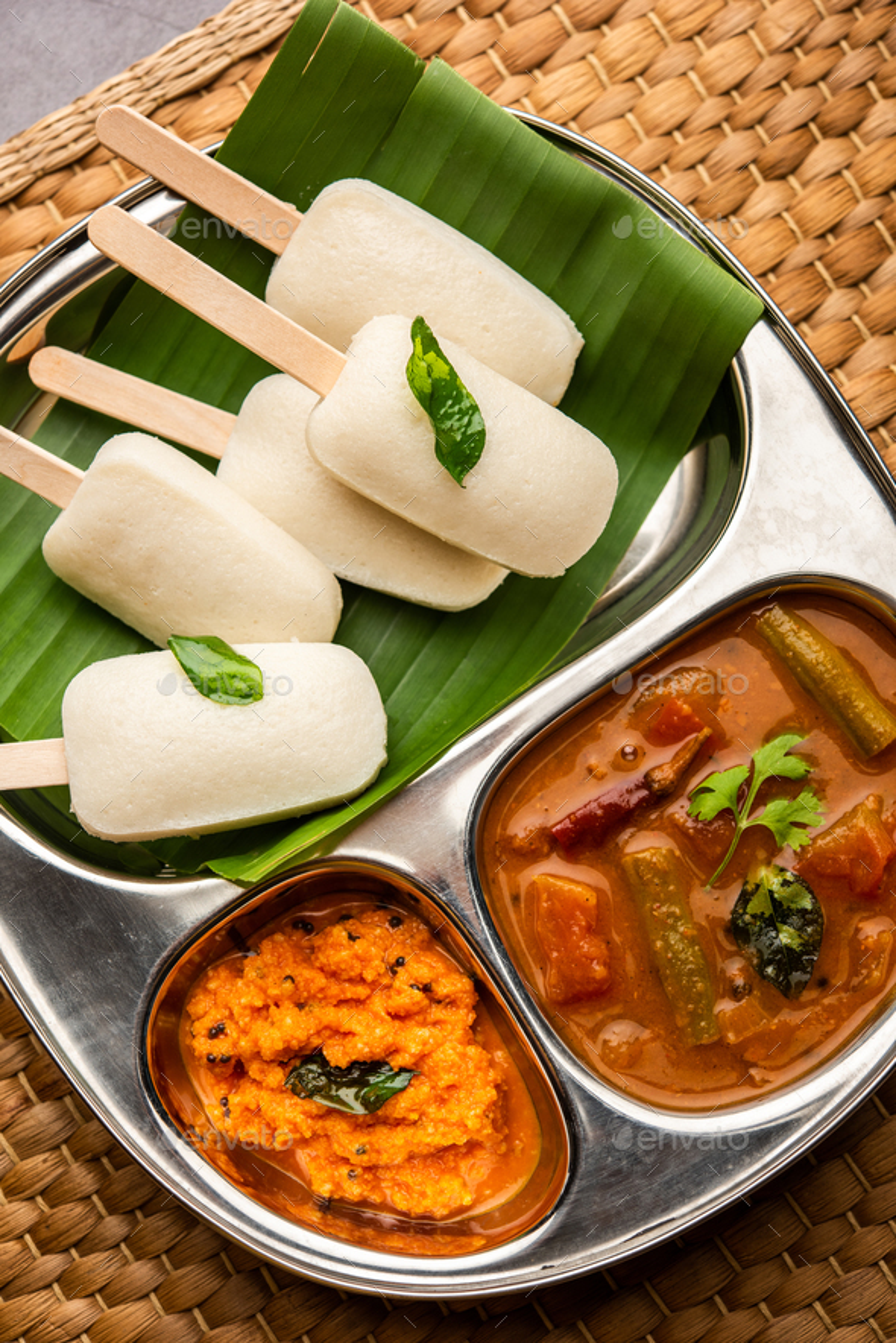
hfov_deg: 22.6
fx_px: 2238
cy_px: 672
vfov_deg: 33.4
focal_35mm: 60
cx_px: 448
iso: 125
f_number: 6.3
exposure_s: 1/125
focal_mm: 60
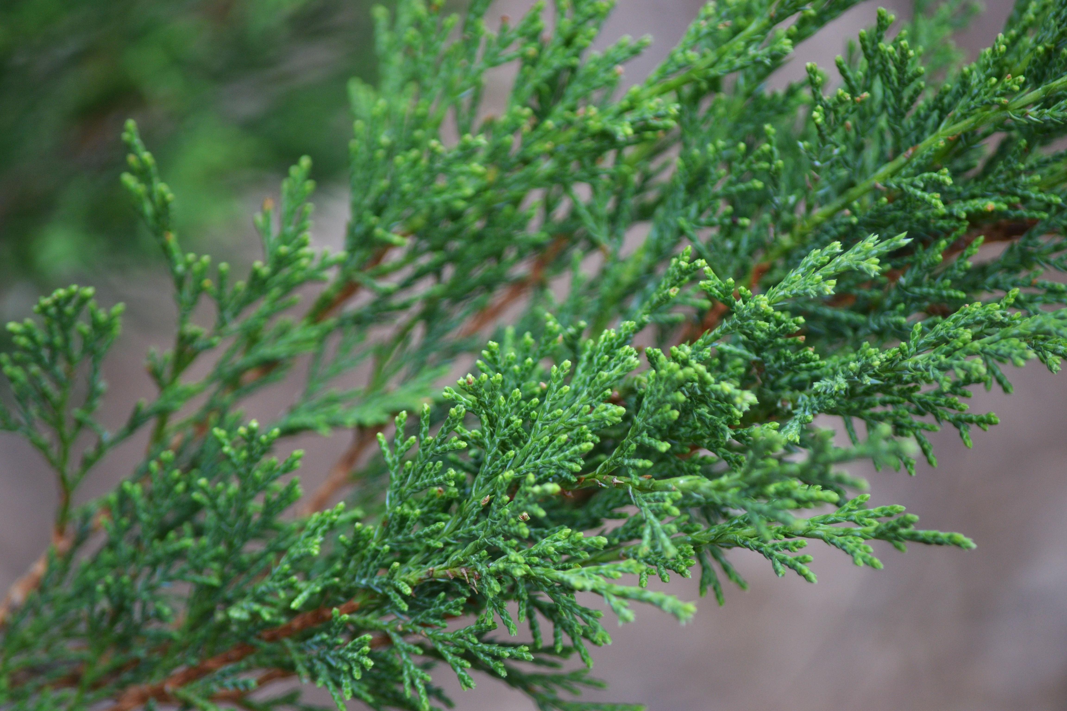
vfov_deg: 4.6
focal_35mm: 300
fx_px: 8891
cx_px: 534
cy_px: 356
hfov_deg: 6.9
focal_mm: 200
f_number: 5.6
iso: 400
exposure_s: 1/250
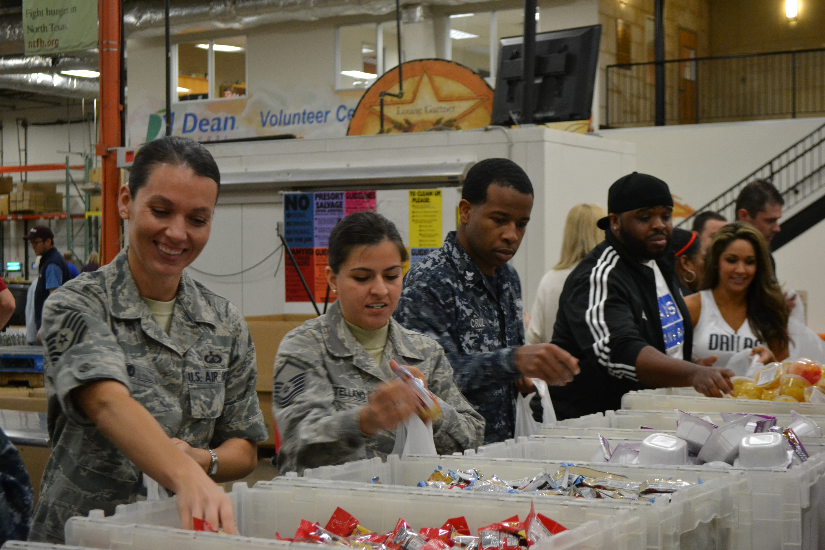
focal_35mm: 68
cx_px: 412
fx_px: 1547
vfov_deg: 20.2
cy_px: 275
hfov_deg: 29.9
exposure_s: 1/60
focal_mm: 45
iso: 2000
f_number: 5.3
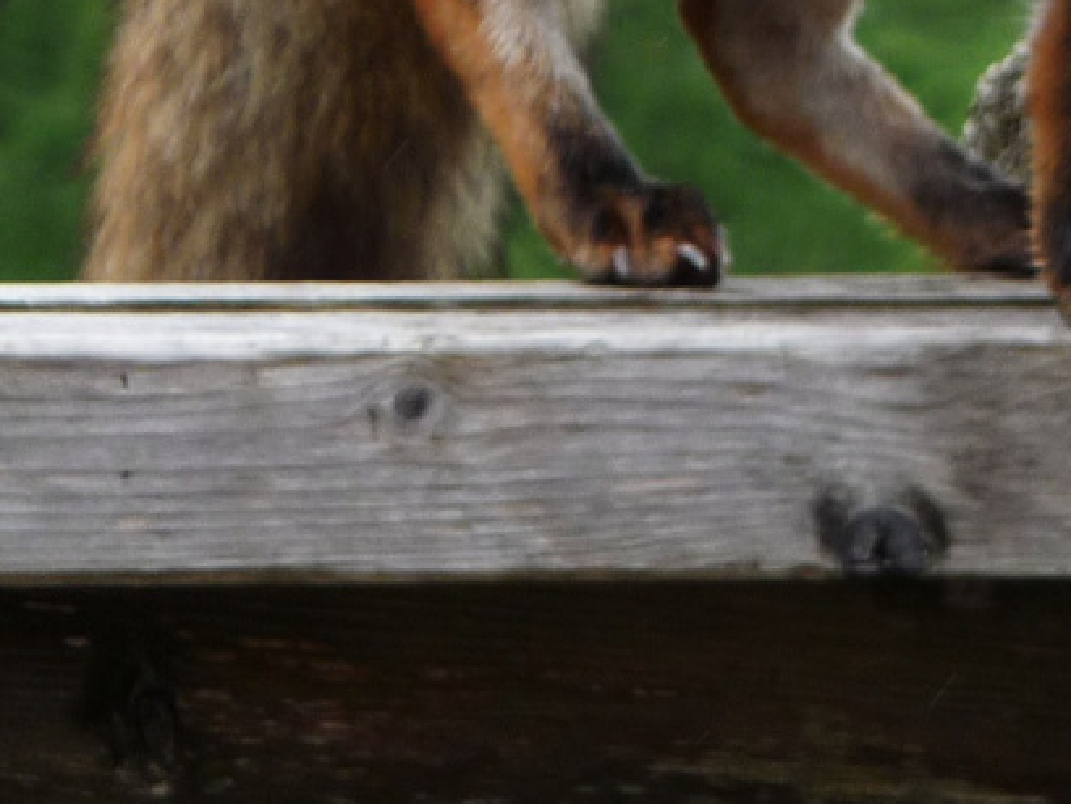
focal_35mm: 901
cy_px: -398
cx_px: 1694
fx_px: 27885
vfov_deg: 1.7
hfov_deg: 2.2
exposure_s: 1/200
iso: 100
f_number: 4.9
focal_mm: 44
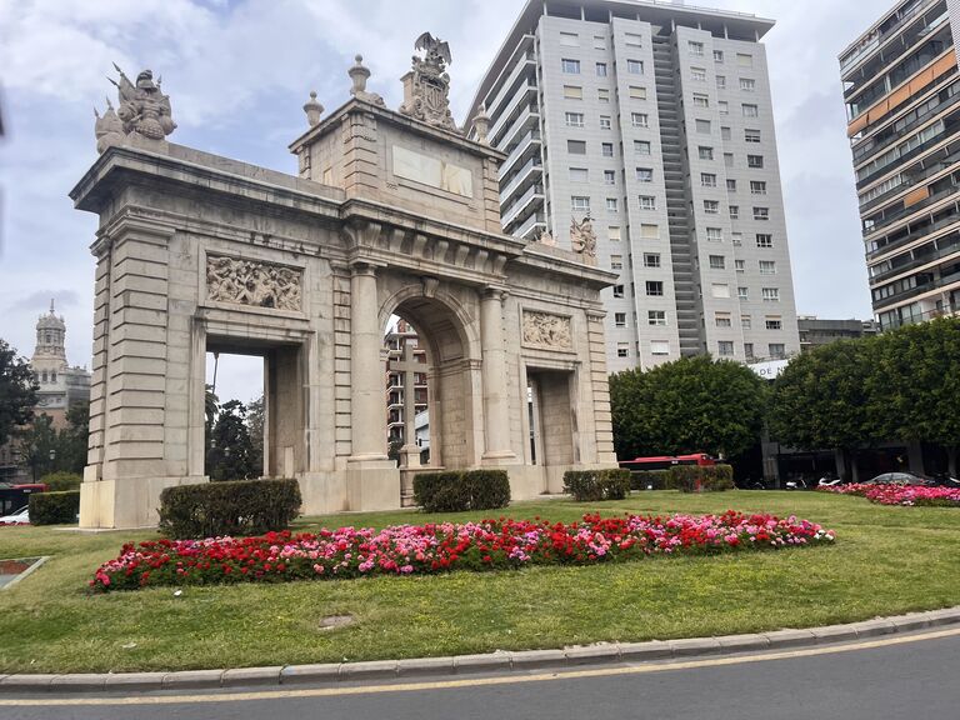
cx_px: 480
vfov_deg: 53.1
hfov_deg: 67.3
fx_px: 721
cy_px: 360
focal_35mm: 26
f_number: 1.6
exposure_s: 1/1175
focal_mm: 5.1
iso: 50
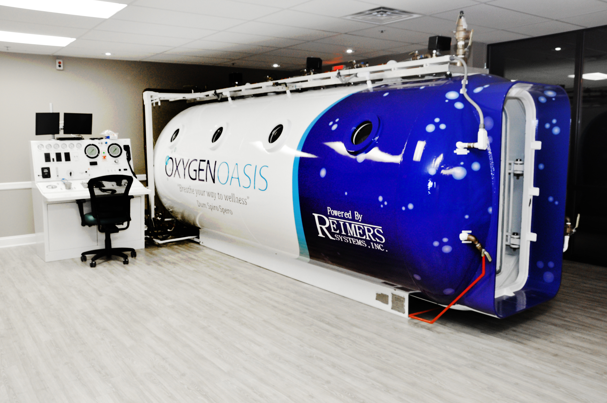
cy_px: 202
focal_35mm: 32
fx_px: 530
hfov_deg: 59.6
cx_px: 304
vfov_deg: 41.6
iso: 500
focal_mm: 21
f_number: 10
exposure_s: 1/10
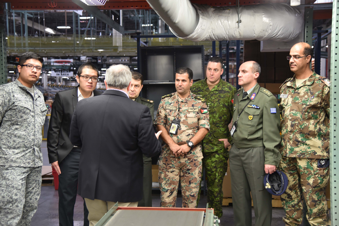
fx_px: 452
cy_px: 113
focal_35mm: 48
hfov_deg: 41.1
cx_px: 170
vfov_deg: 28.1
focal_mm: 48
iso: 1600
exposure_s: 1/60
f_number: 4
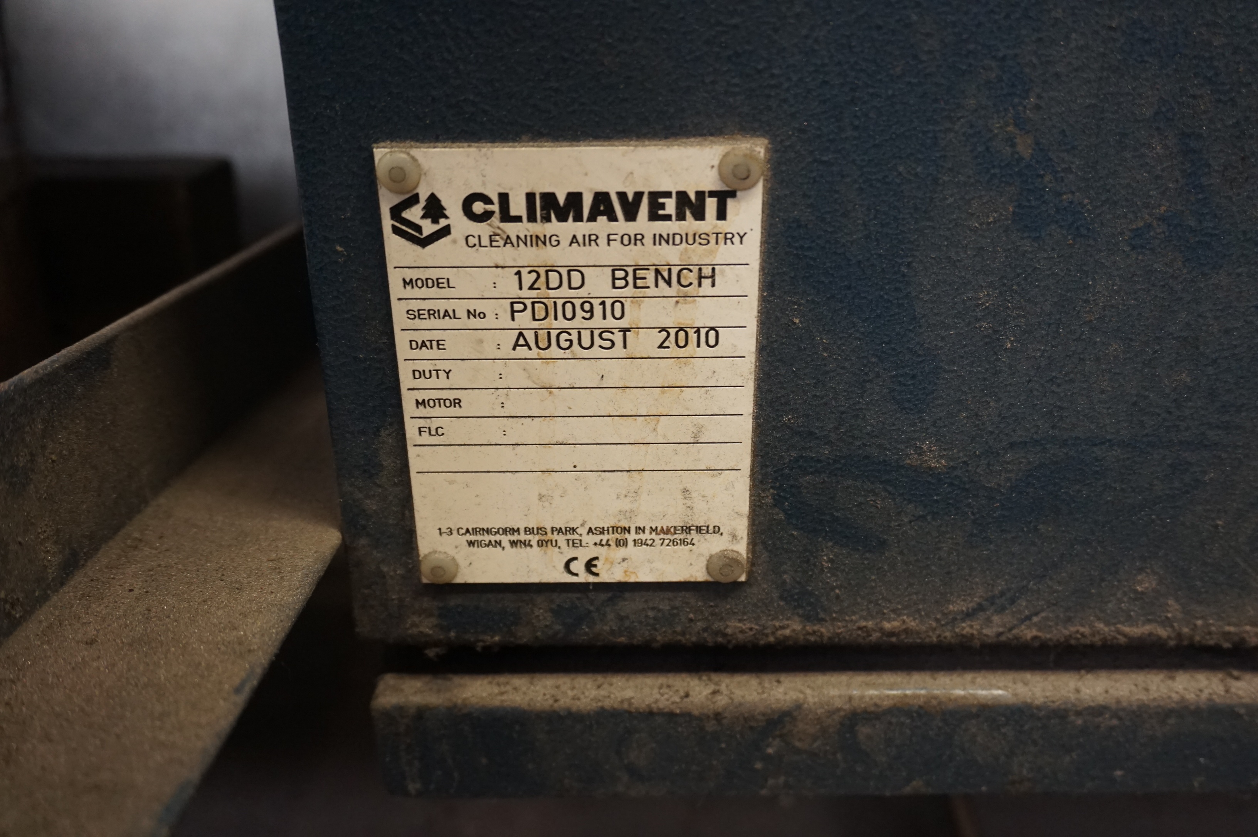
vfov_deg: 35.4
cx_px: 629
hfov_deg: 51.3
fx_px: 1310
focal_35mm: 38
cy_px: 418
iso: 1250
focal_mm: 25
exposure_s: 1/60
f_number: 4.5
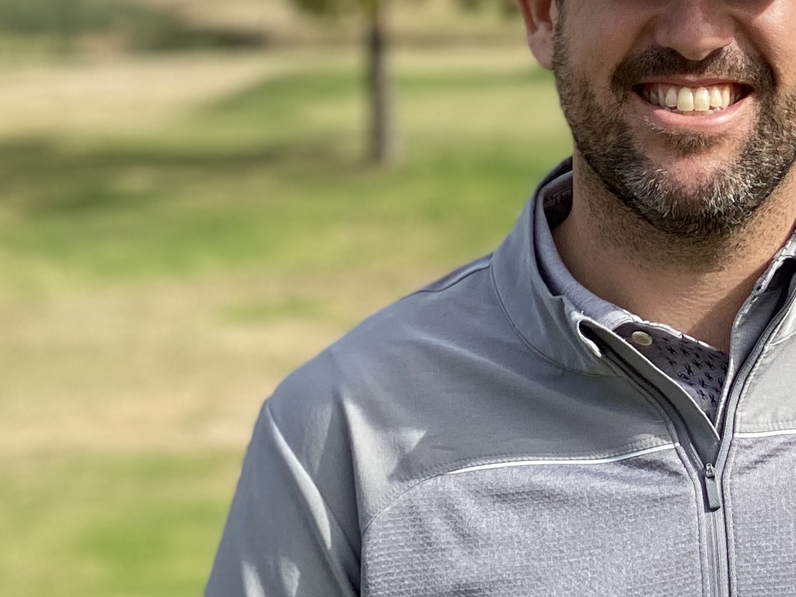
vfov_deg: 7.9
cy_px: 136
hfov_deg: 10.4
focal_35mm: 187
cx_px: 898
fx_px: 4301
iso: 20
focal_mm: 6
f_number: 2
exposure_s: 1/940
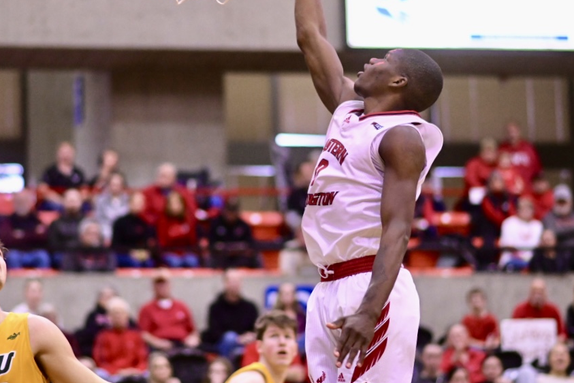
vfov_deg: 9.1
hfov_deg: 13.6
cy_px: 169
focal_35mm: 151
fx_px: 2407
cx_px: 209
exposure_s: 1/1600
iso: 3200
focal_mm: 85
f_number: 1.8
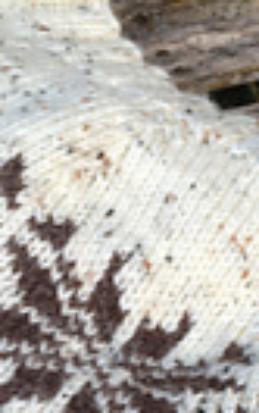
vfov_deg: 17.1
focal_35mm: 116
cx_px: 30
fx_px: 1304
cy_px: 507
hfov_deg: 11.3
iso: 25
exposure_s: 1/50
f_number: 2.2
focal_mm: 4.15
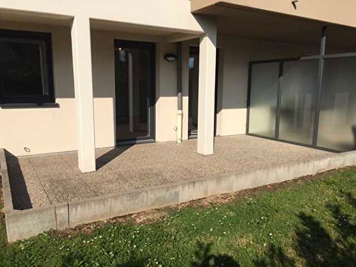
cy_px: 134
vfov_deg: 48.2
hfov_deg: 61.7
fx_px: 298
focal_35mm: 29
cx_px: 178
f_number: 2.2
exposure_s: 1/3344
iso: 25
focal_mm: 4.15
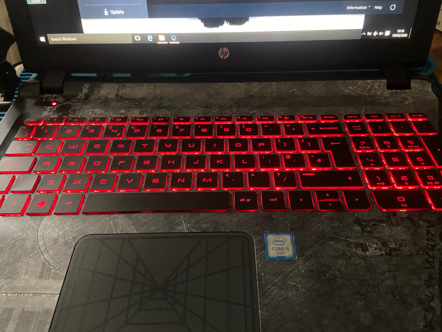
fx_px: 332
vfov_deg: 53.1
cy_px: 166
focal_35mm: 26
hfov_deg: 67.3
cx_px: 221
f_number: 1.8
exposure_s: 1/30
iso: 1000
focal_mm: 4.25
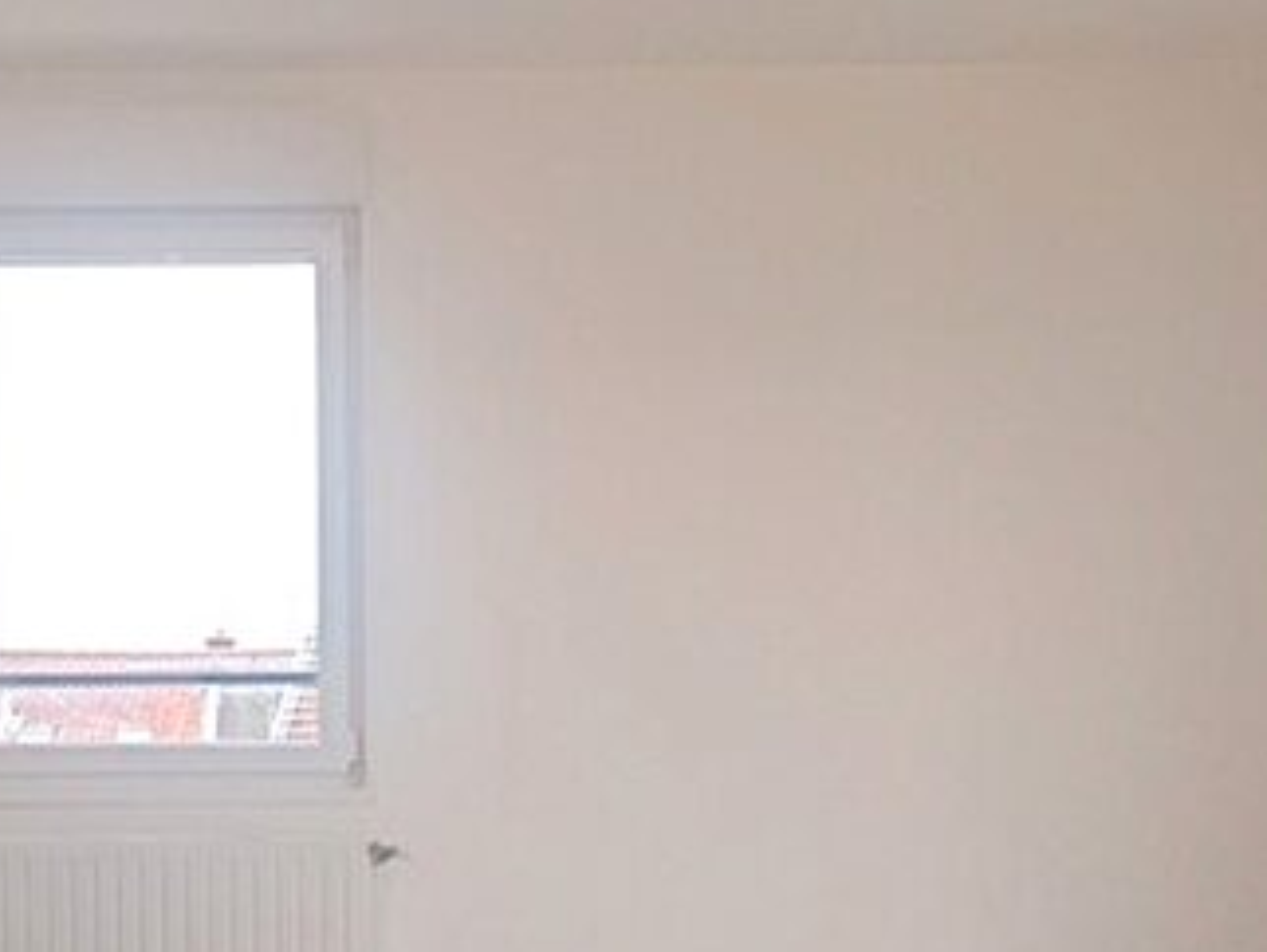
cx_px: 496
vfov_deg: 23.1
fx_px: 2308
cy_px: 714
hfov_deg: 30.6
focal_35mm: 63
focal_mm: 4.15
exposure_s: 1/40
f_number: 2.2
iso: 32
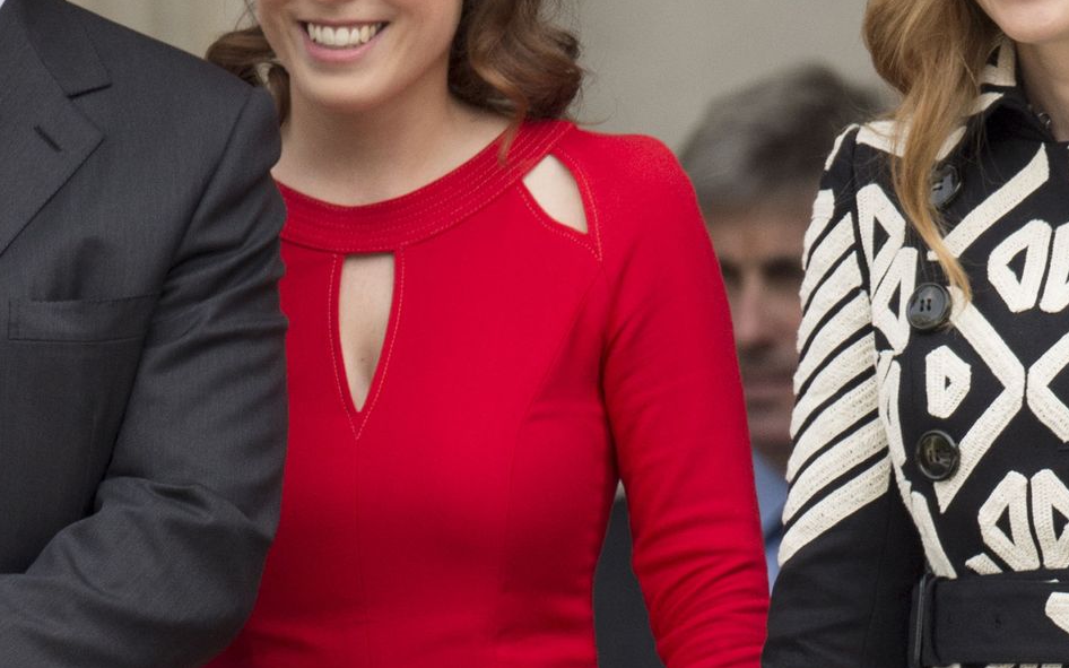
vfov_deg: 1.0
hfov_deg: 1.5
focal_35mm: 1380
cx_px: 497
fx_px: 40200
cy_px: 111
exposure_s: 1/1250
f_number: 5.6
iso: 800
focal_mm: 800
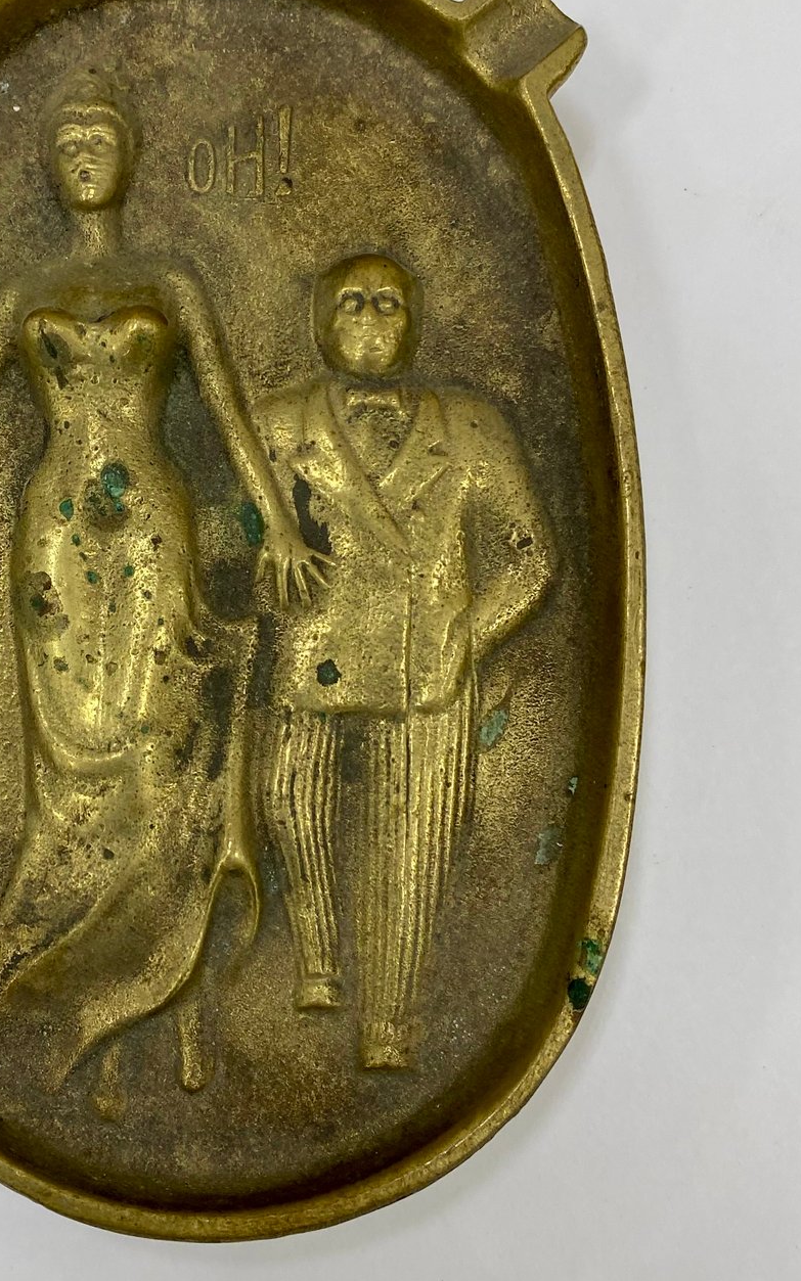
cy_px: 653
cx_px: 180
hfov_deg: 28.7
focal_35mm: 44
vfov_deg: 45.3
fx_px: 1537
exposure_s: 1/120
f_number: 1.8
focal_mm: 4.25
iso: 64
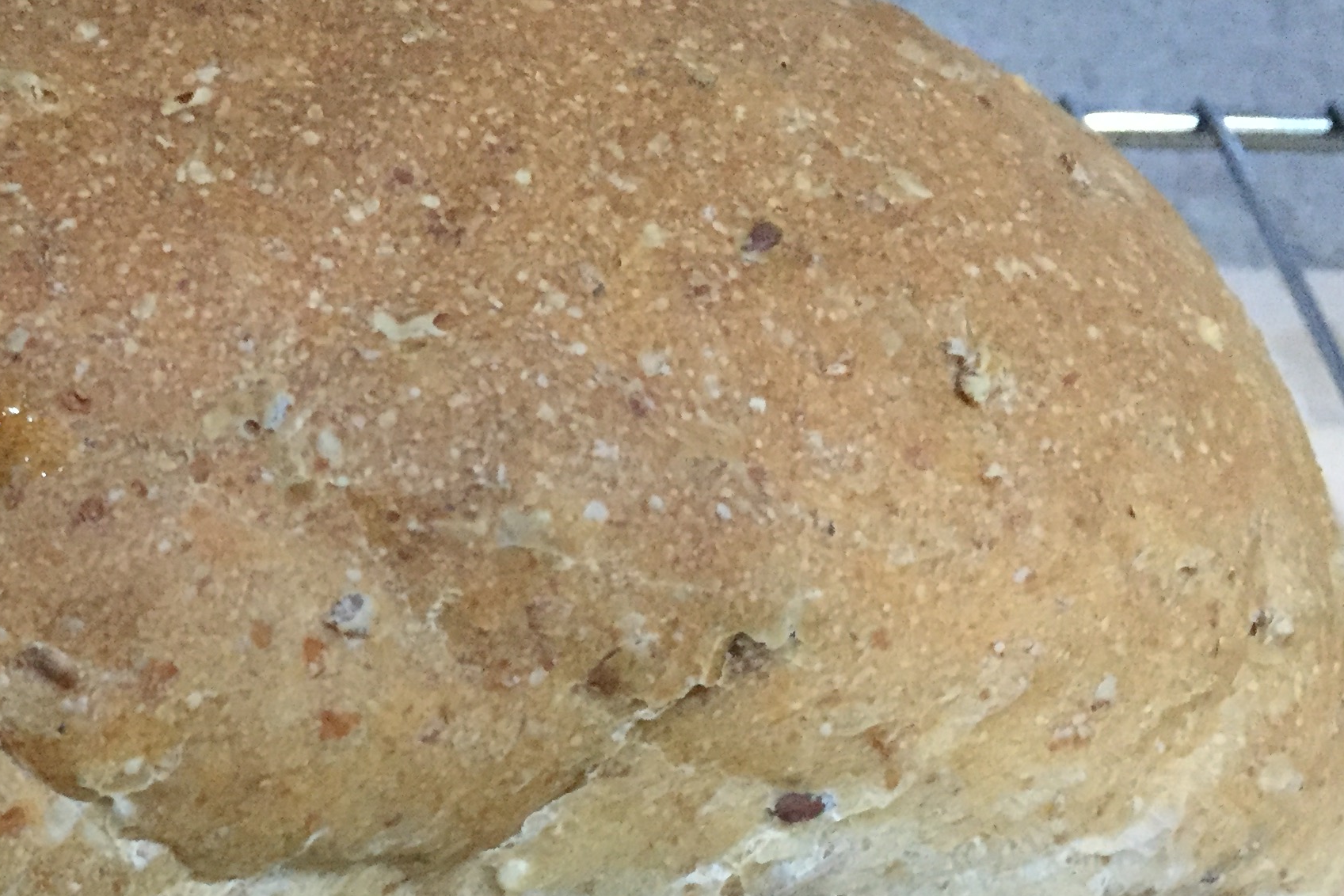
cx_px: 230
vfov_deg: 23.0
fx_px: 2166
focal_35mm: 58
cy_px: 753
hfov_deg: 33.3
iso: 400
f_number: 2.2
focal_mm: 4.15
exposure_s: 1/17
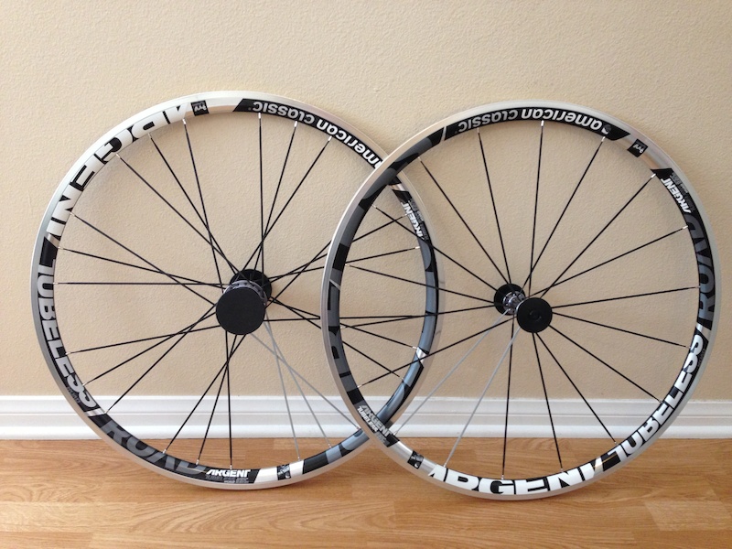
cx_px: 366
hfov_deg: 55.4
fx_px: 698
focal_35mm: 33
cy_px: 274
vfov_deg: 42.9
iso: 160
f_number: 2.4
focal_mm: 4.13
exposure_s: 1/20
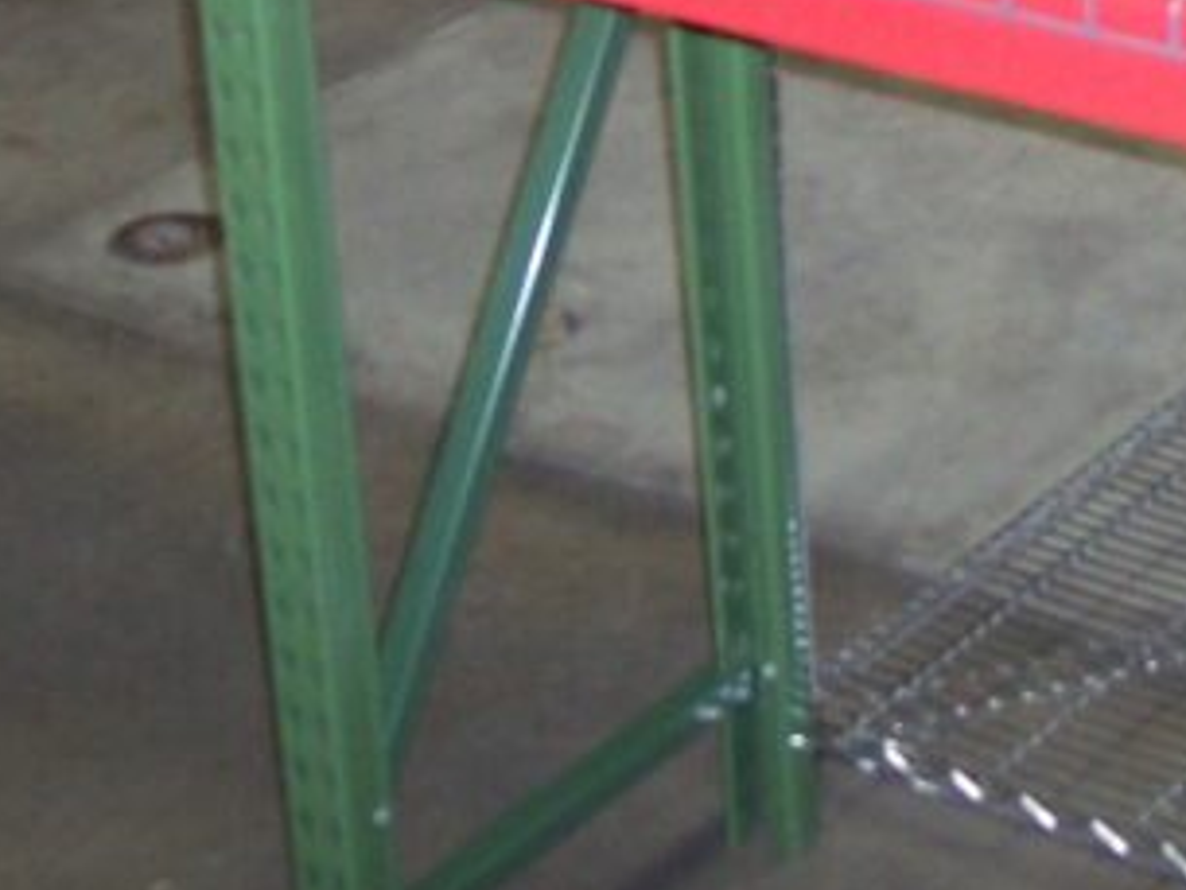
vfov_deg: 10.8
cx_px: 1275
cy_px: -583
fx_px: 4490
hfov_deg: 14.7
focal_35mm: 131
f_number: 2.8
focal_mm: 8
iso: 140
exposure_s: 1/60
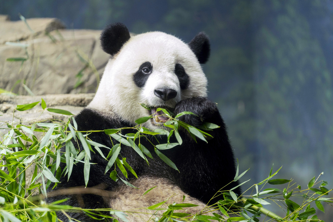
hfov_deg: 11.4
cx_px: 166
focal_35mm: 181
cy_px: 111
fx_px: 1674
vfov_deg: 7.6
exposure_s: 1/250
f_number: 2.8
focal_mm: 181
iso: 3200
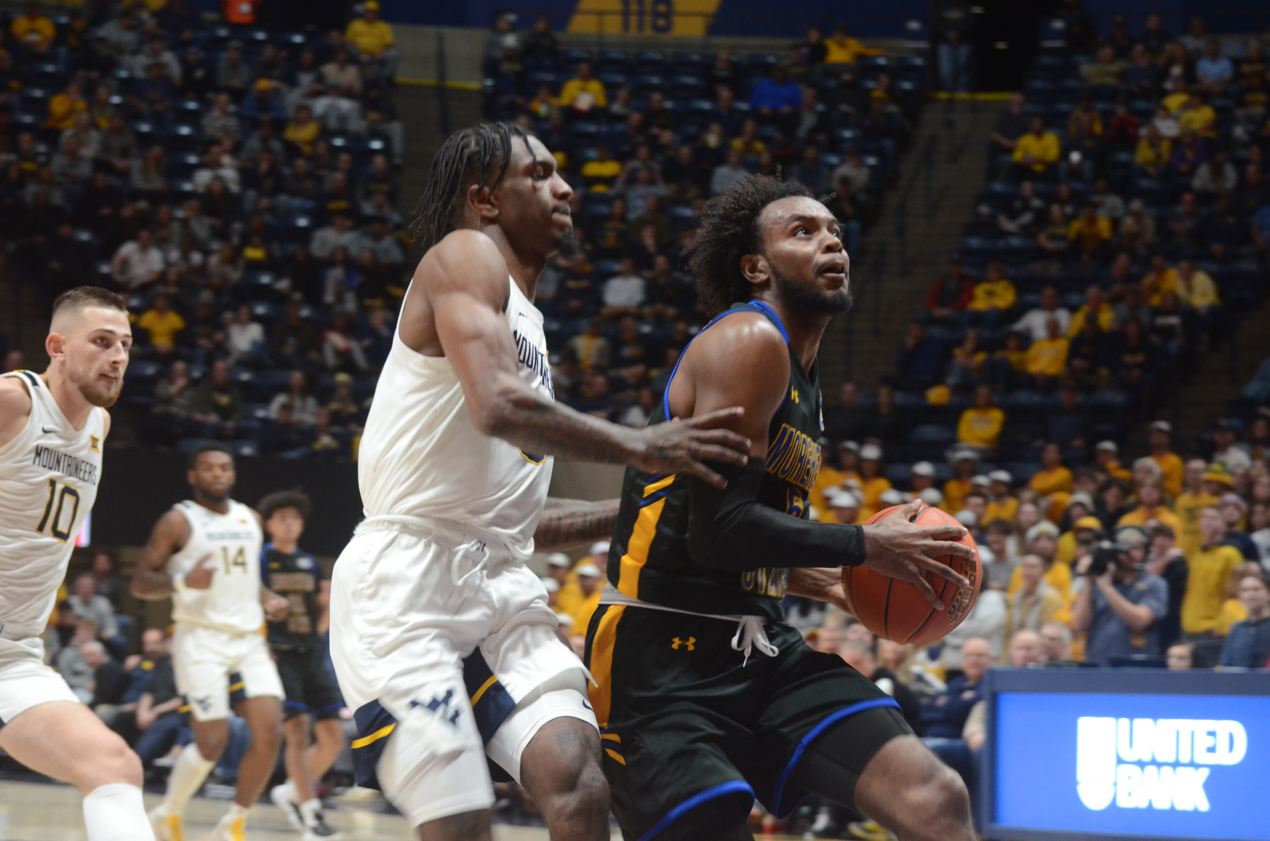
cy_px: 420
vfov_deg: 13.0
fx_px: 3696
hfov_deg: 19.5
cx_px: 635
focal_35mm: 105
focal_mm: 70
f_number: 4.5
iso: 1600
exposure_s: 1/250
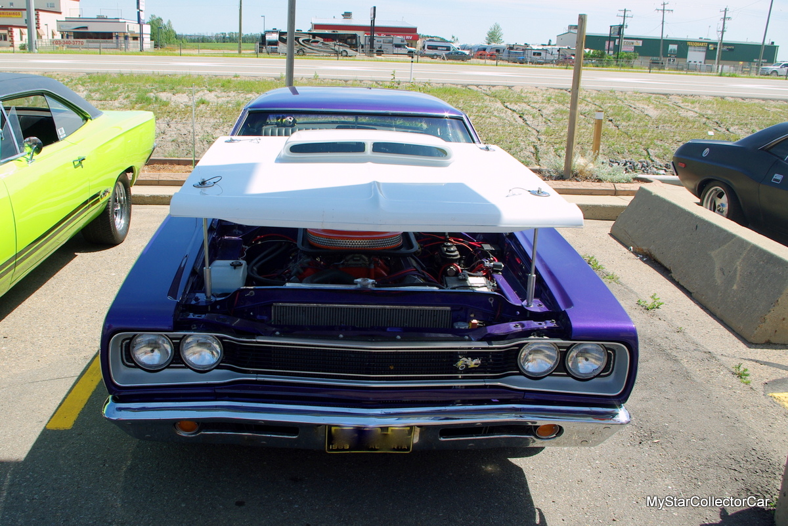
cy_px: 263
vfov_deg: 48.0
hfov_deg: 67.3
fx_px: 591
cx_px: 394
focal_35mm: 27
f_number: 6.7
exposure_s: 1/250
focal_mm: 18
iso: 100
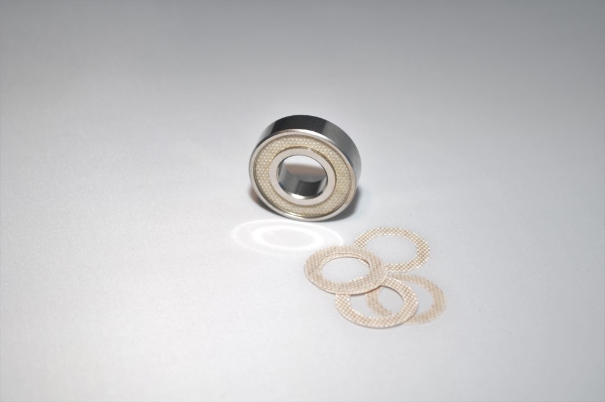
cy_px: 201
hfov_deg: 27.0
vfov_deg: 18.1
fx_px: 1259
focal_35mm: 75
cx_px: 302
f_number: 5.6
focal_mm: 50
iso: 450
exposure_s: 1/60
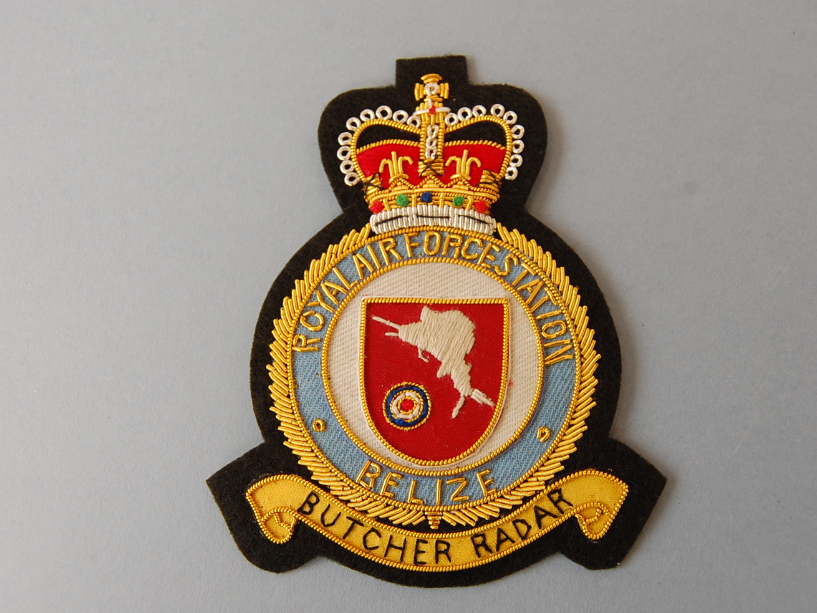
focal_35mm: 43
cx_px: 420
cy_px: 311
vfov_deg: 33.6
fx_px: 1015
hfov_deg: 43.8
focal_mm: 26
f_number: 6.3
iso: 400
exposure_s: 1/60
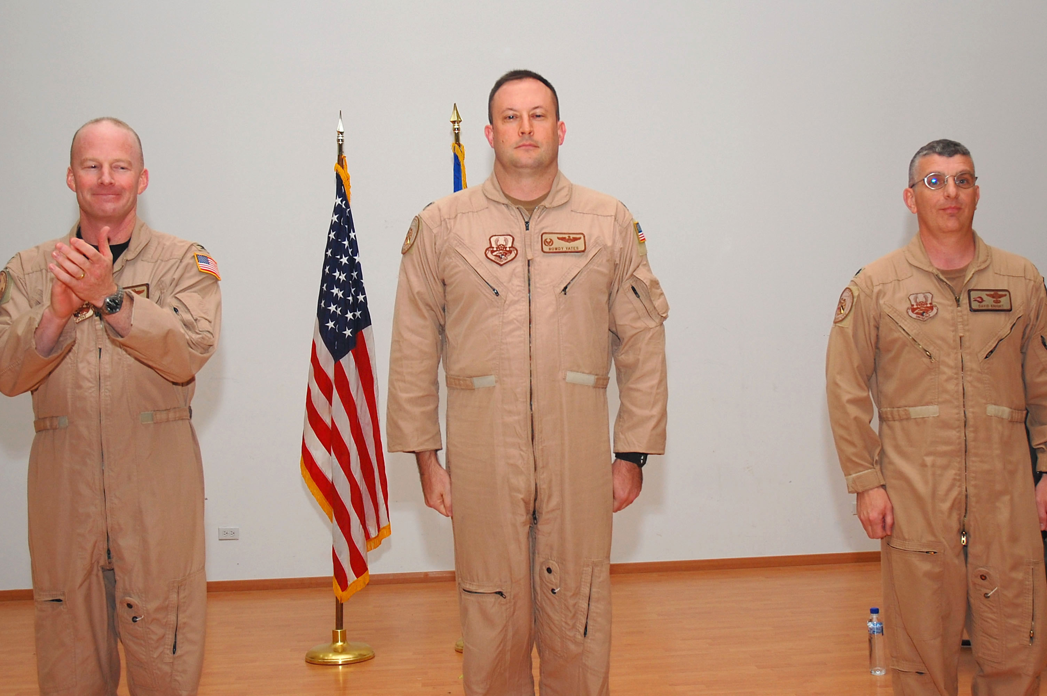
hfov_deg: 53.2
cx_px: 524
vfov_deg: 36.8
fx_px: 1046
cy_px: 348
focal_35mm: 36
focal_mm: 24
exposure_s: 1/60
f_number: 4
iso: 200
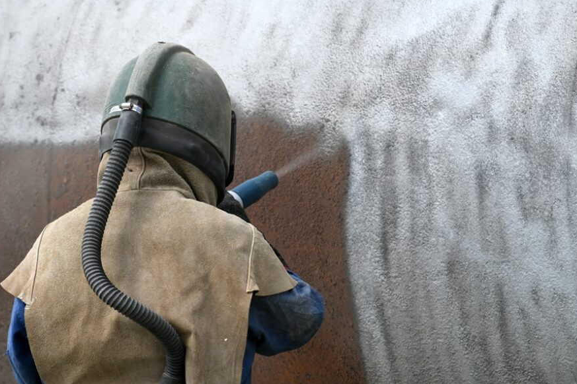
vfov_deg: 5.6
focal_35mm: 247
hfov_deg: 8.3
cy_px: 190
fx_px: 3959
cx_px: 264
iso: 31
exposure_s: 1/50
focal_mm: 220
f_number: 8
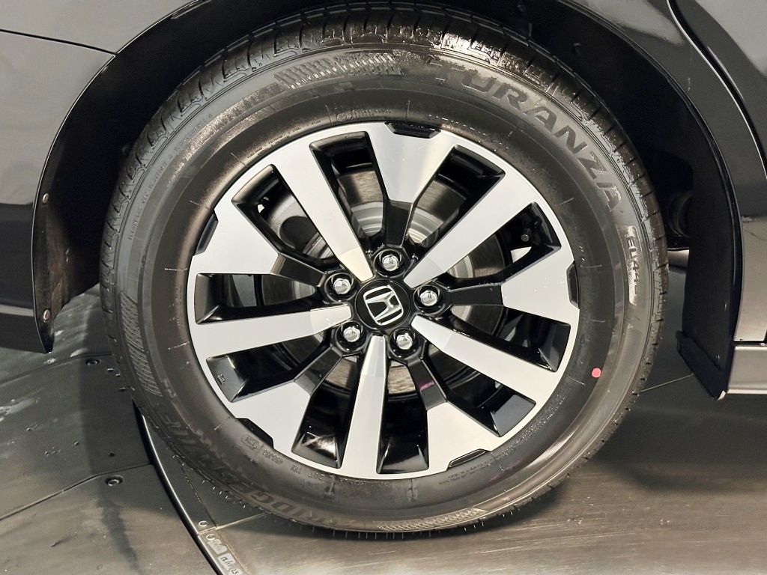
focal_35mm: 48
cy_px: 288
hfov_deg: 39.7
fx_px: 1064
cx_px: 384
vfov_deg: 30.3
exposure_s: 1/30
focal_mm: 6.86
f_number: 1.78
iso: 640
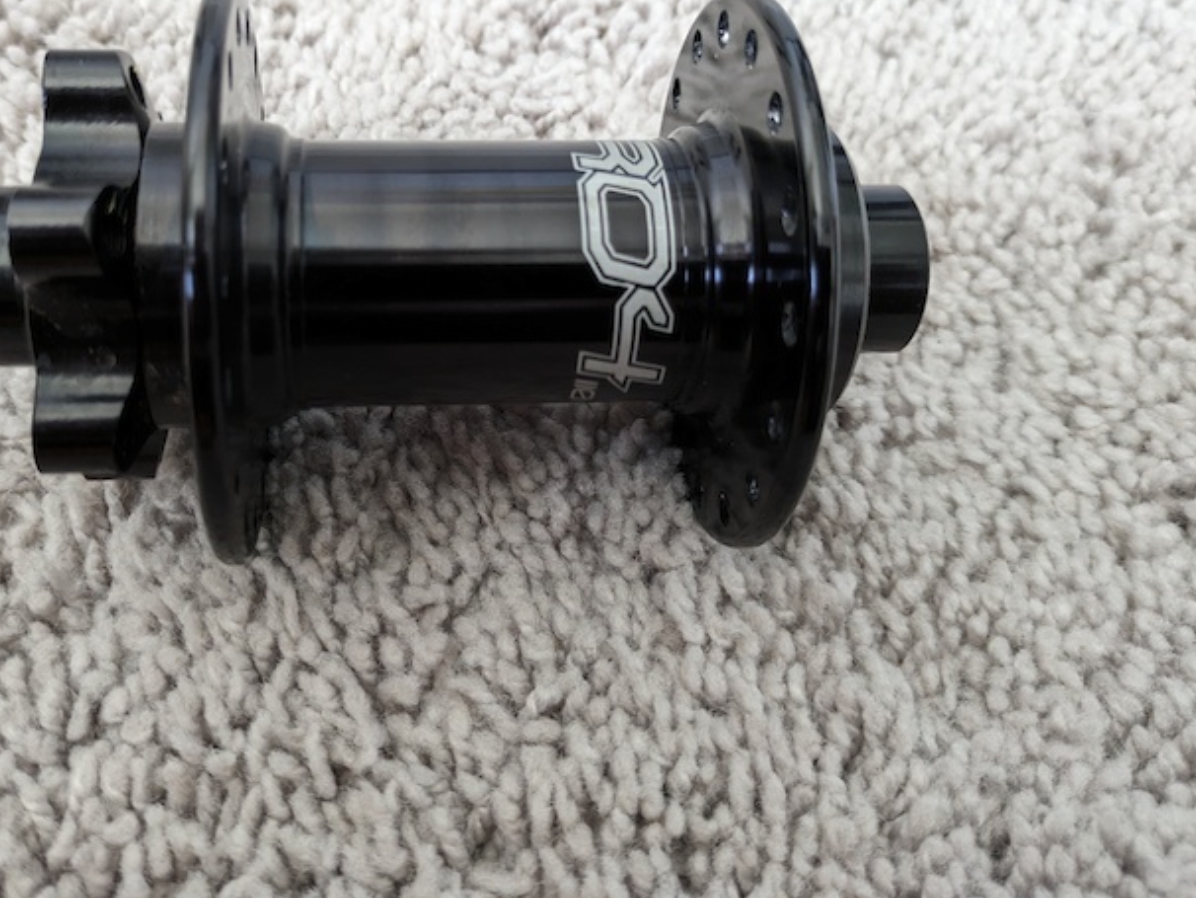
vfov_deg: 42.6
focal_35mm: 33
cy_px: 337
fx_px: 1141
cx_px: 489
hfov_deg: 55.0
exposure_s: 1/40
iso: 403
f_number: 1.89
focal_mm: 5.43
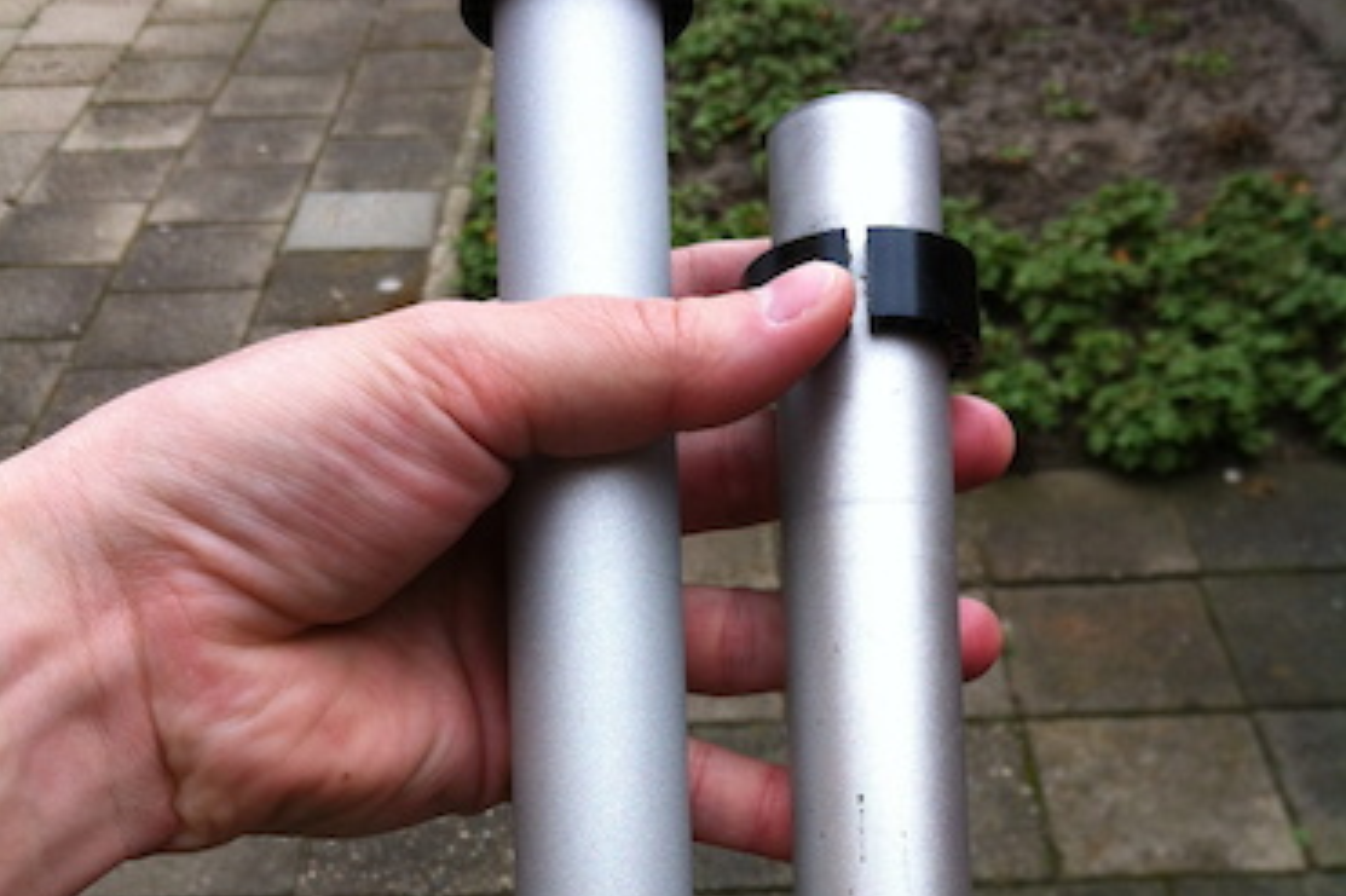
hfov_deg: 40.4
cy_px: 809
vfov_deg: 26.6
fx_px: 1831
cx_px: 673
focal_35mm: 49
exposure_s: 1/243
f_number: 2.8
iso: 80
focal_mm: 3.85
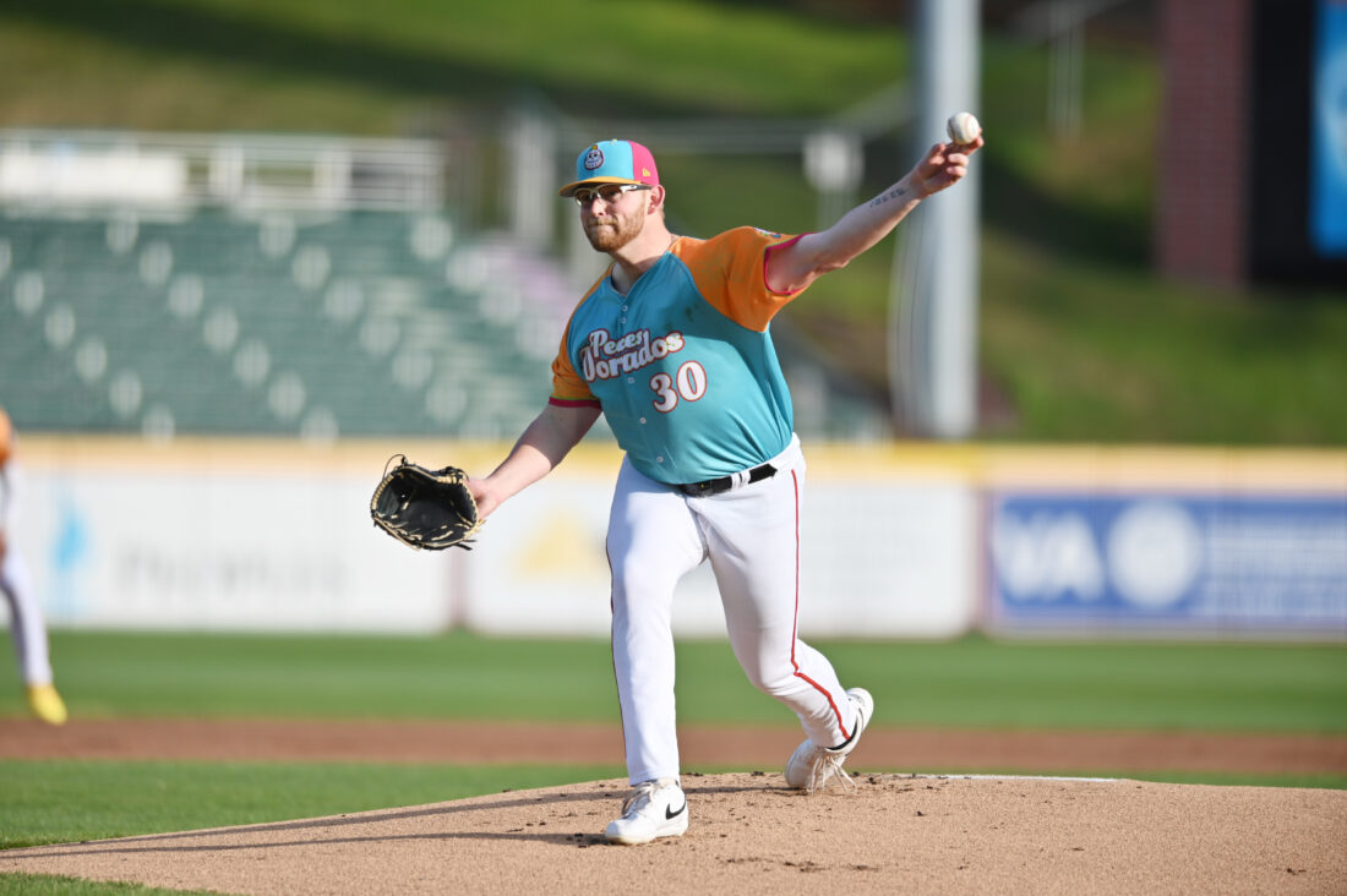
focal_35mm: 400
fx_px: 14957
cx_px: 674
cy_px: 448
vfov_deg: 3.4
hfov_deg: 5.2
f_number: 4
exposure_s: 1/2500
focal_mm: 400
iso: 160
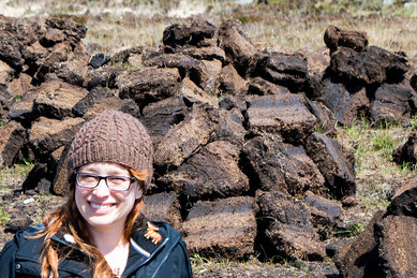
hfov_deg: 10.1
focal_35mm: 198
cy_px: 367
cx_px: -164
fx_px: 2292
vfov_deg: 6.9
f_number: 8
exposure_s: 1/250
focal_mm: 55
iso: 100
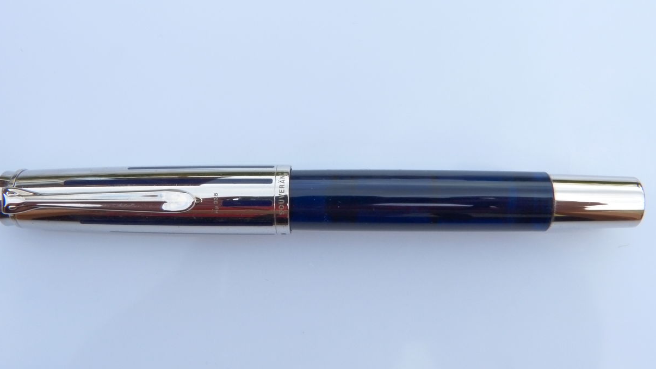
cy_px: 182
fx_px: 644
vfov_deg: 32.0
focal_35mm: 37
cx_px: 319
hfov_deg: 54.0
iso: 400
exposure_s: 1/125
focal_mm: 5.7
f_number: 8
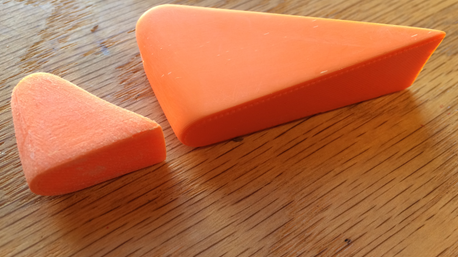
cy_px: 108
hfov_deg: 61.0
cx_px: 230
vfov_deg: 36.6
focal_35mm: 32
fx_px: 389
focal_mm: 4.15
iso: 50
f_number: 2.2
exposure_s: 1/30
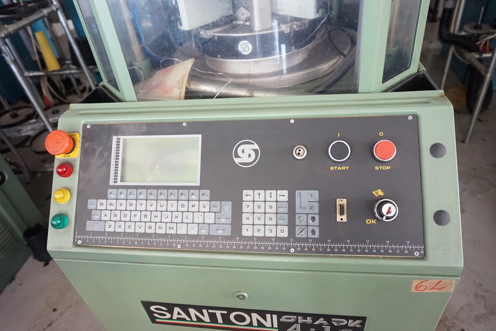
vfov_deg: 53.1
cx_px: 248
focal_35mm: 24
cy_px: 166
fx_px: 331
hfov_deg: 73.8
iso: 3200
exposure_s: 1/40
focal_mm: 16
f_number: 3.5
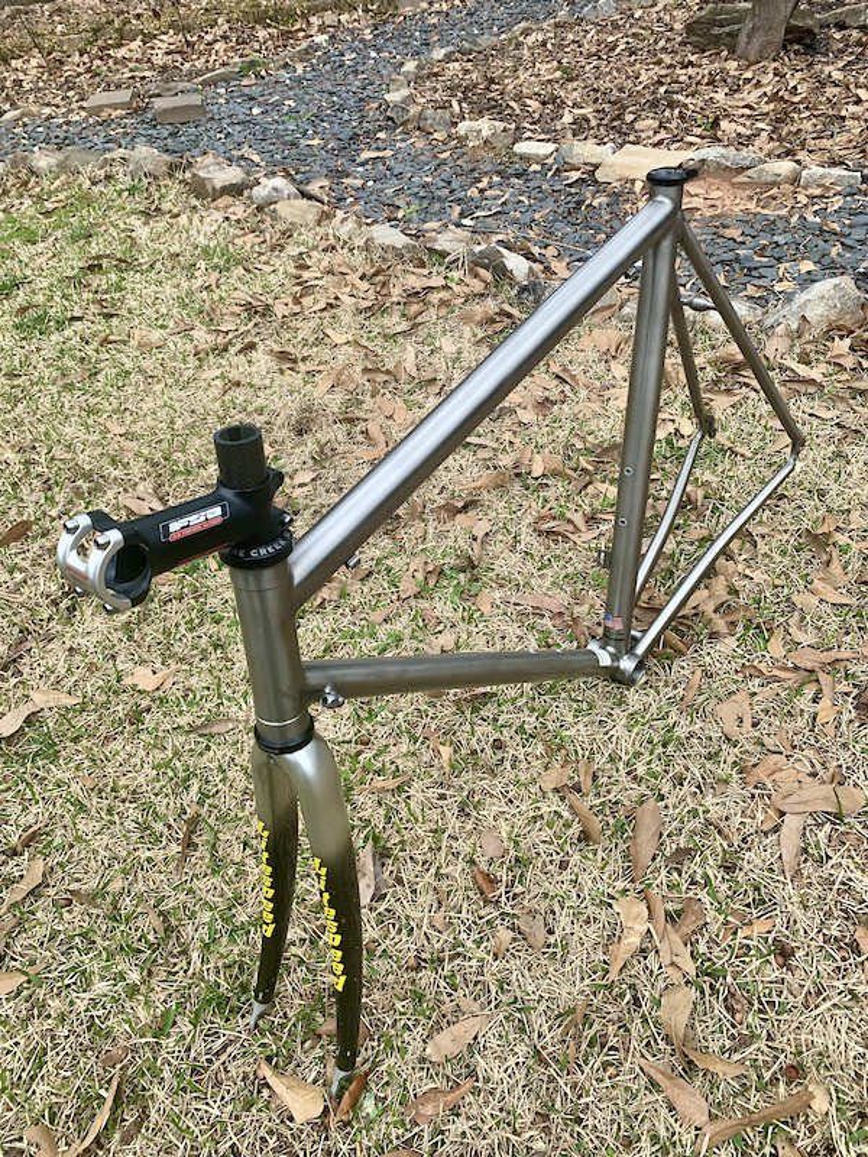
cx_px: 434
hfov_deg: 53.1
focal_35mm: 26
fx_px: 869
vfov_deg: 67.3
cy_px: 578
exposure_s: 1/121
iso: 64
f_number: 1.8
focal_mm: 4.25
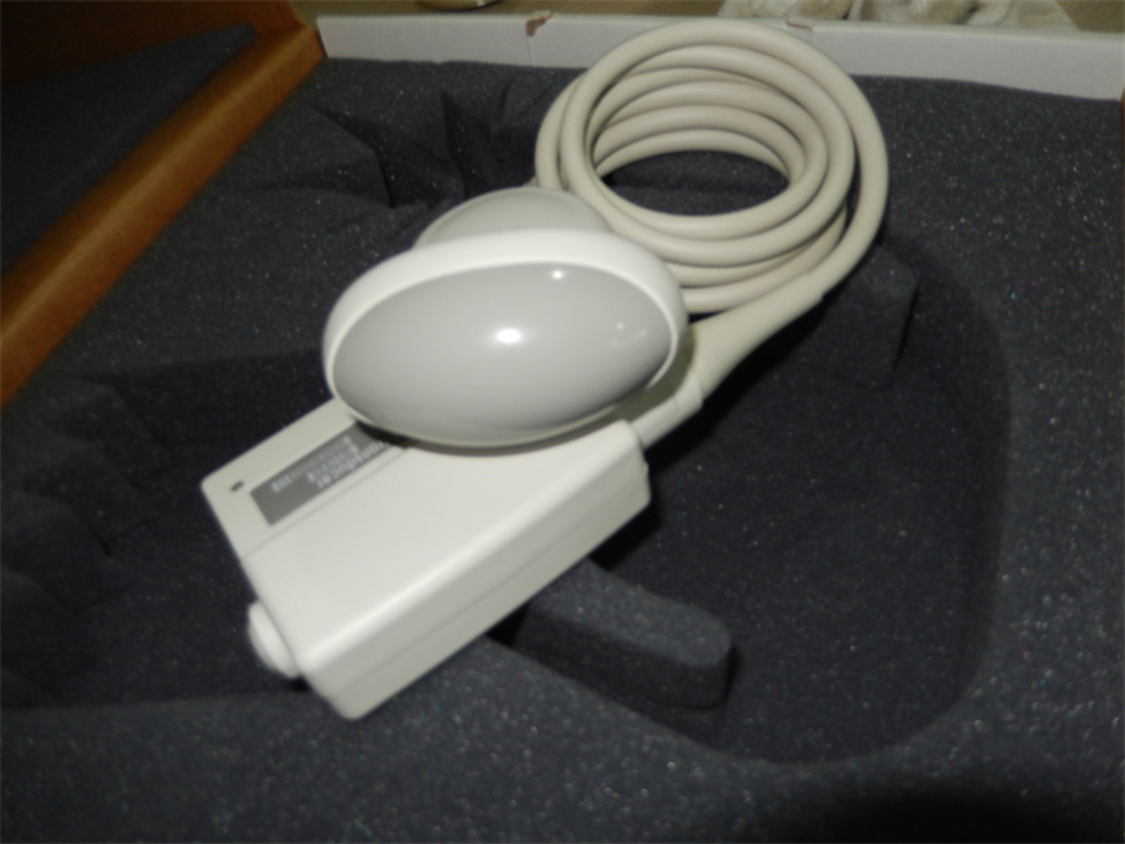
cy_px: 422
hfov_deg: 69.4
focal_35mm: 25
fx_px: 812
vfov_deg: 54.9
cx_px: 562
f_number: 3.4
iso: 200
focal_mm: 4.5
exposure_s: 1/30
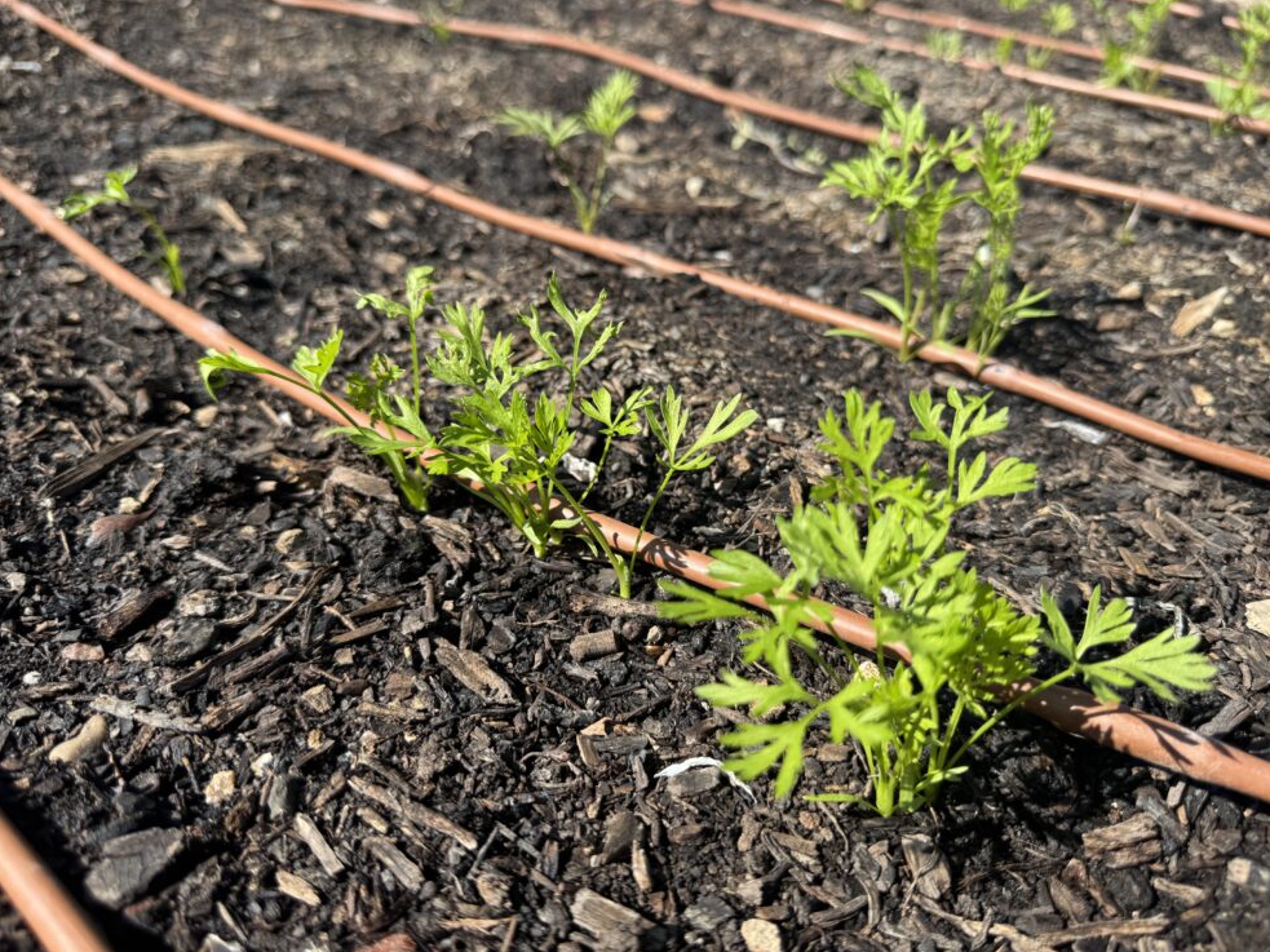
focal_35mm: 25
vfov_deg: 54.9
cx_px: 643
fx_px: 917
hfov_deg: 69.4
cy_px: 466
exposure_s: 1/1767
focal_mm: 6.76
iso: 80
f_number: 1.78
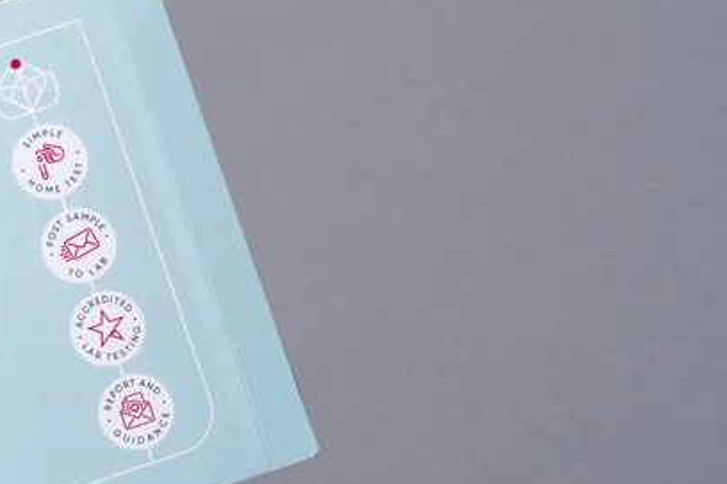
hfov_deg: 13.8
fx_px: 2908
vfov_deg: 9.5
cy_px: 448
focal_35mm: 144
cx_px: -196
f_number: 14
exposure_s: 1/200
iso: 100
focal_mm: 49
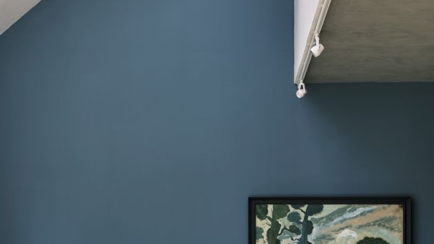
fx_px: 1070
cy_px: 223
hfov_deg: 22.9
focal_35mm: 93
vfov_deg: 12.9
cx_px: 195
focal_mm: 45.7
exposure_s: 1/13
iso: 100
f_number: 8
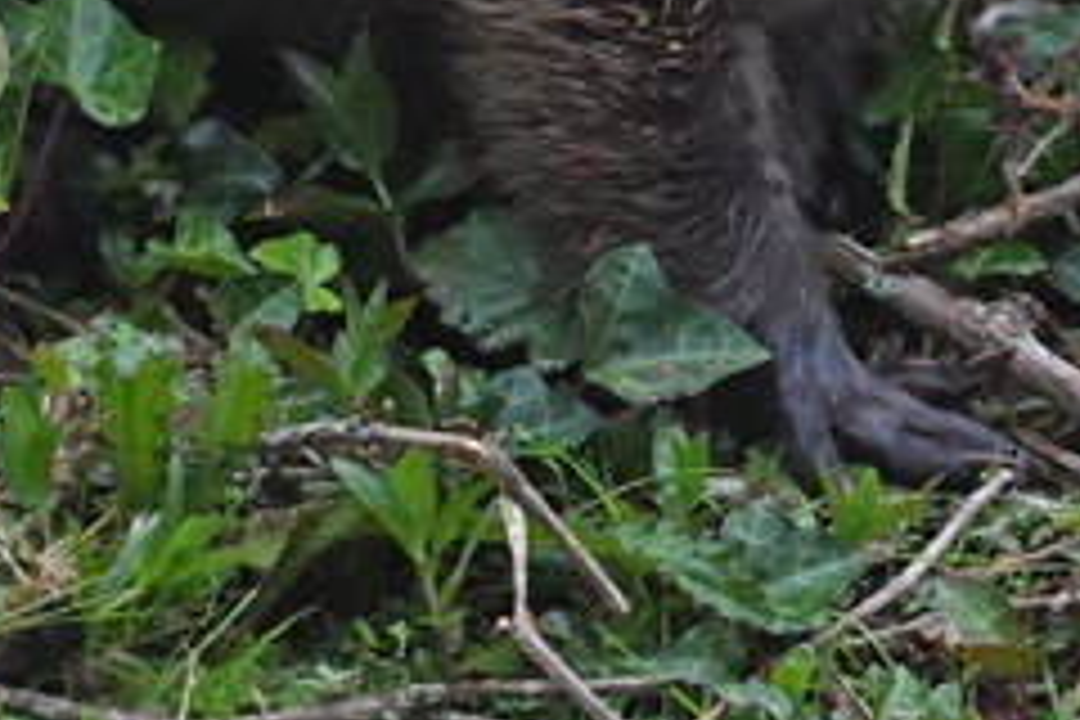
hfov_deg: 0.9
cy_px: -338
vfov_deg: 0.6
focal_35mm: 2299
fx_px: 68965
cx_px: 583
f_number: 4
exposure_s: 1/125
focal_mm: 500
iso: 5000
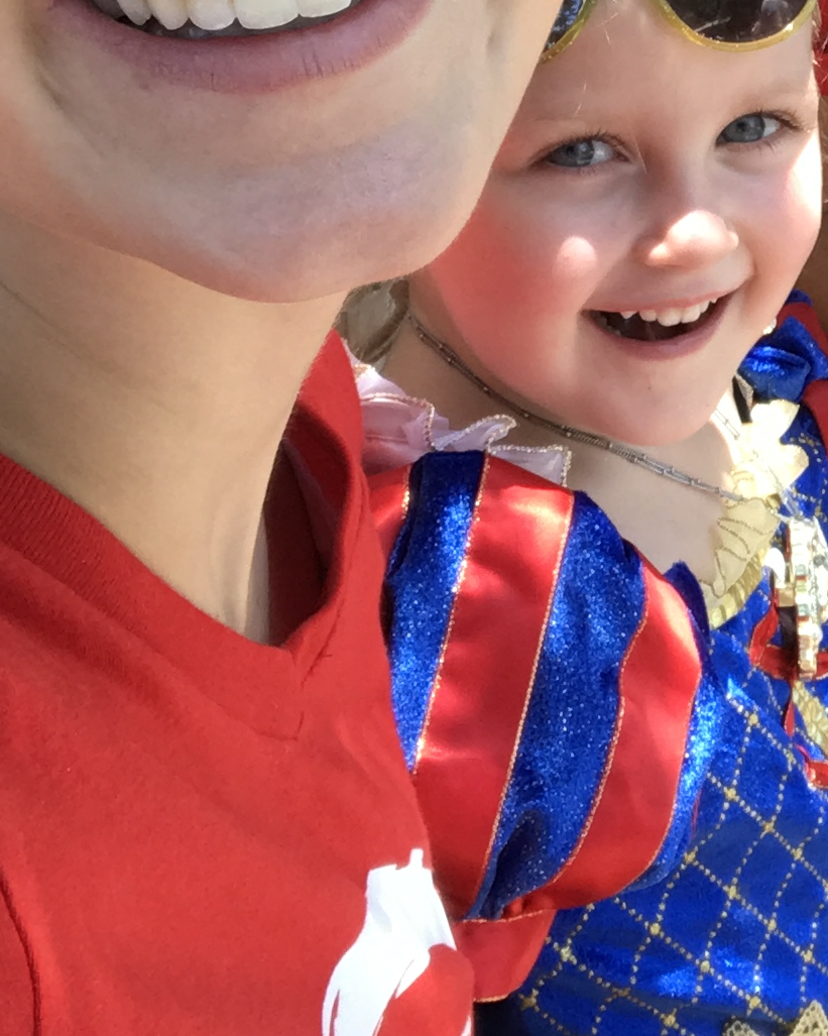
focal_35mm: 94
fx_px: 2881
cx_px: 1078
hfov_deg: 15.6
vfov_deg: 20.2
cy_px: 268
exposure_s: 1/120
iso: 25
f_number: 2.2
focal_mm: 2.87
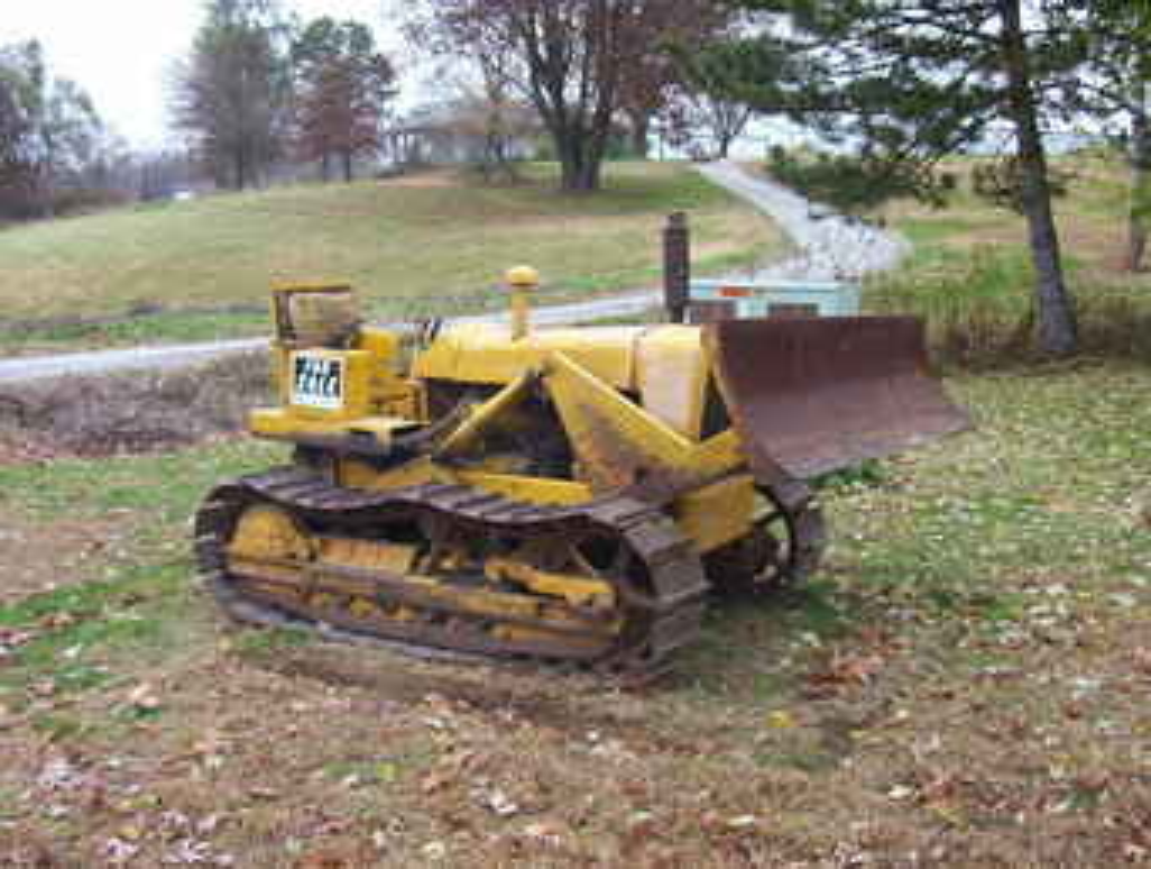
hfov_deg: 43.8
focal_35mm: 43
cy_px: 434
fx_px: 1433
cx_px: 576
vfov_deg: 33.7
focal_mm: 5.77
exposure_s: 1/349
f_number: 2.73
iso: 100
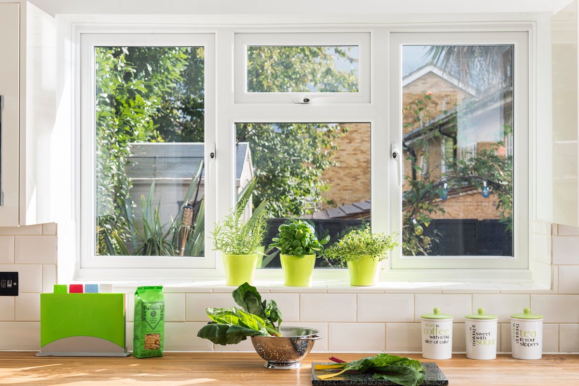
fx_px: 965
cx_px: 290
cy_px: 193
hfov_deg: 33.4
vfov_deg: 22.6
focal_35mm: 60
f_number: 8
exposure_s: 1/80
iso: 200
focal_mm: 60
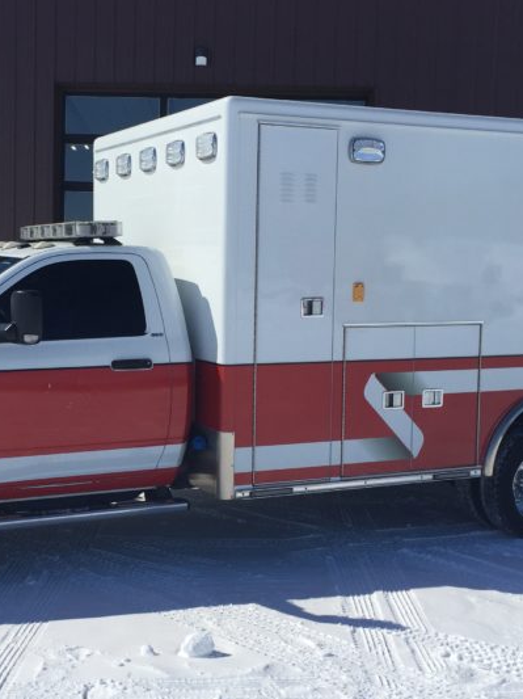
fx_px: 988
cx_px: 177
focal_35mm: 49
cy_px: 353
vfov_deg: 38.9
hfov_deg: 29.4
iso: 32
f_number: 2.2
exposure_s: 1/5650
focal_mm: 4.15
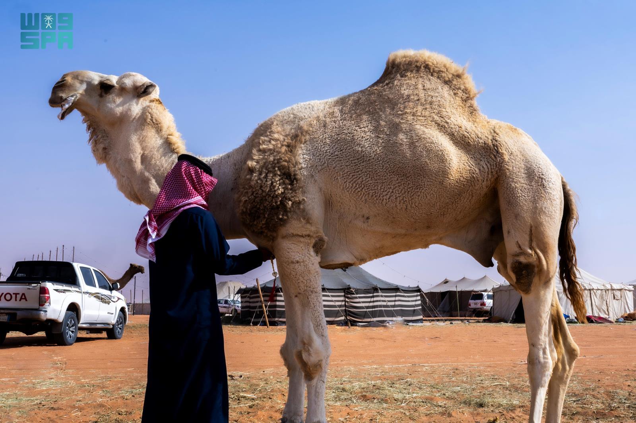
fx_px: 742
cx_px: 318
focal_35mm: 42
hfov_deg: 46.4
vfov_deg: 31.9
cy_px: 212
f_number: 20
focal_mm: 28.5
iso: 100
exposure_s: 1/60
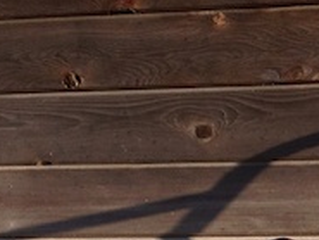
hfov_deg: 12.6
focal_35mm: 151
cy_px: 338
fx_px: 1392
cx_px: 417
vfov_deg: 9.6
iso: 50
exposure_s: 1/497
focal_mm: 4.28
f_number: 2.4
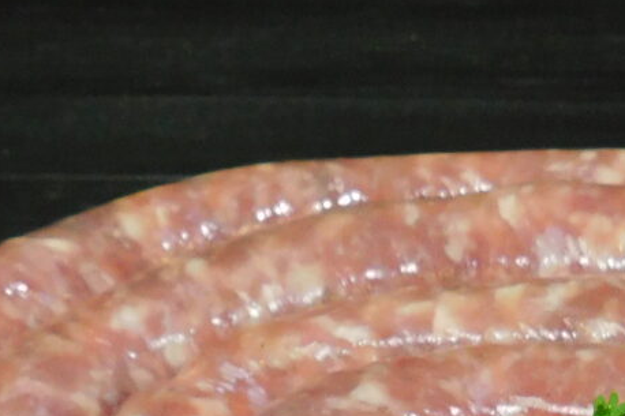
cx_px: 576
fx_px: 1857
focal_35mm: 107
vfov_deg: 11.4
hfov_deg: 18.7
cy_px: 869
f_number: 3
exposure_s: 1/30
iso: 200
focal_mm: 4
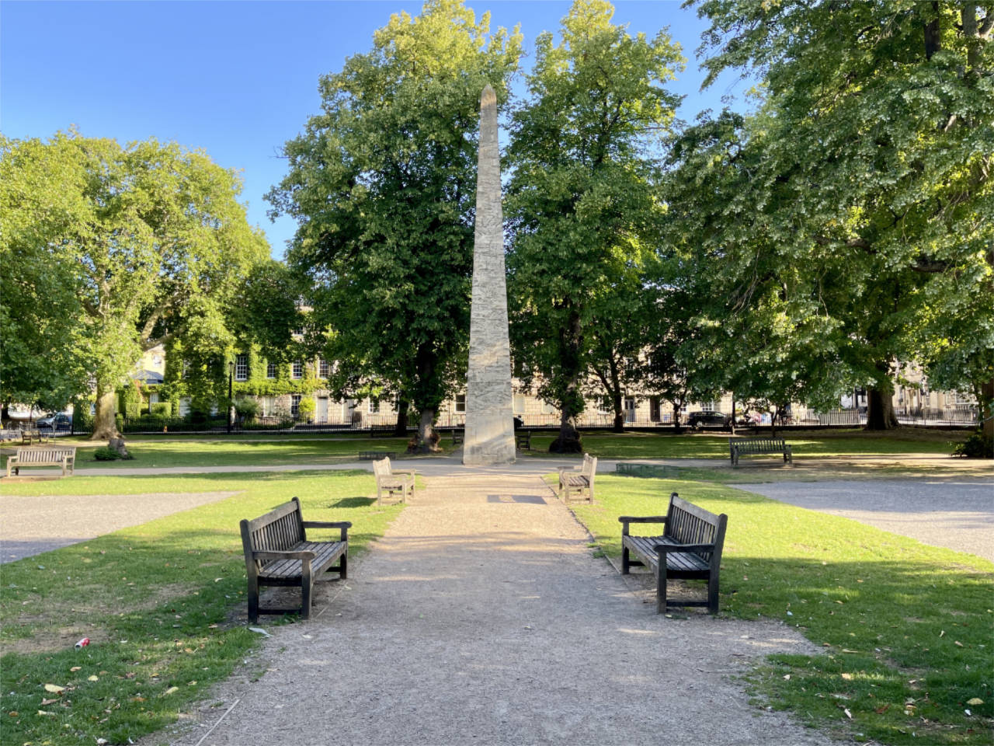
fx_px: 718
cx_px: 497
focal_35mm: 25
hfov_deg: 69.4
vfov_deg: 54.9
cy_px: 373
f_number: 1.6
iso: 32
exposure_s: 1/476
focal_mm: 5.1
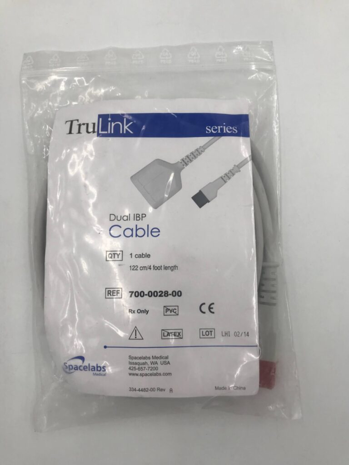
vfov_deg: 63.4
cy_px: 232
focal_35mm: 28
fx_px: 376
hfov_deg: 49.7
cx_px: 174
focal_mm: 3.99
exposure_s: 1/187
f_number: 1.8
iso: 20
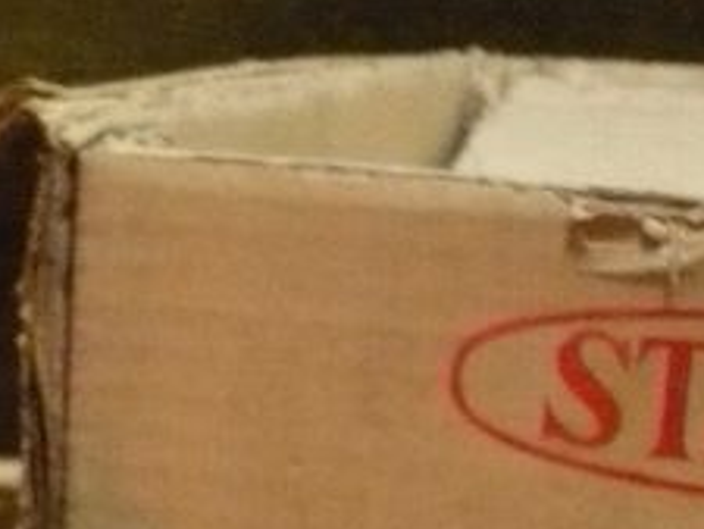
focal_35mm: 159
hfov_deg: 11.9
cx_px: -313
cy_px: 1092
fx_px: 3235
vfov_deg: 8.8
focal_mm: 5.8
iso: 400
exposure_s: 1/4
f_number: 2.8
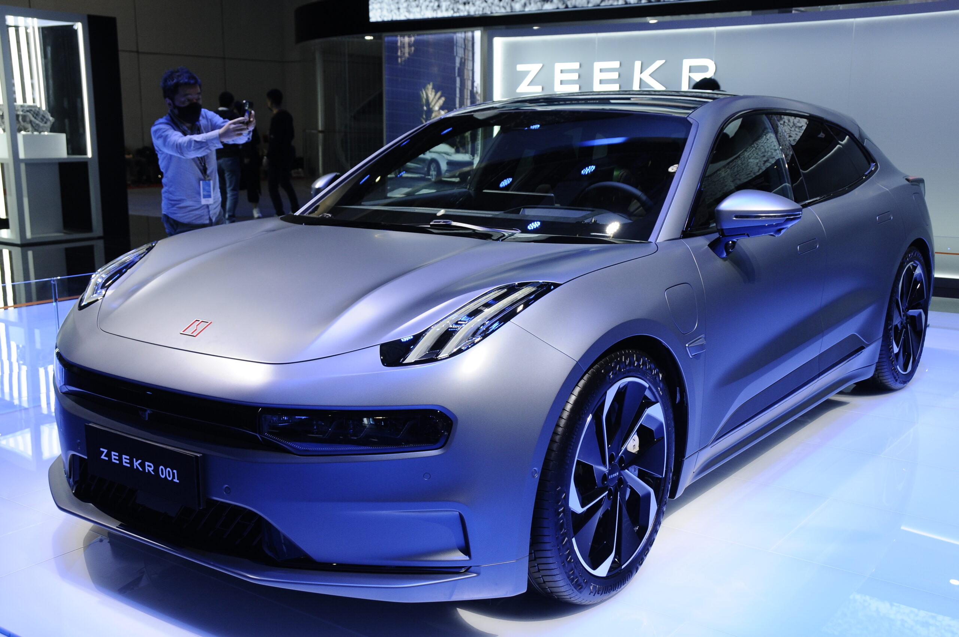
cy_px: 318
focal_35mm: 39
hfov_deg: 49.6
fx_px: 1038
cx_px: 480
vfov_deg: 34.1
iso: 400
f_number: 6.3
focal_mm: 26
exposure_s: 1/25
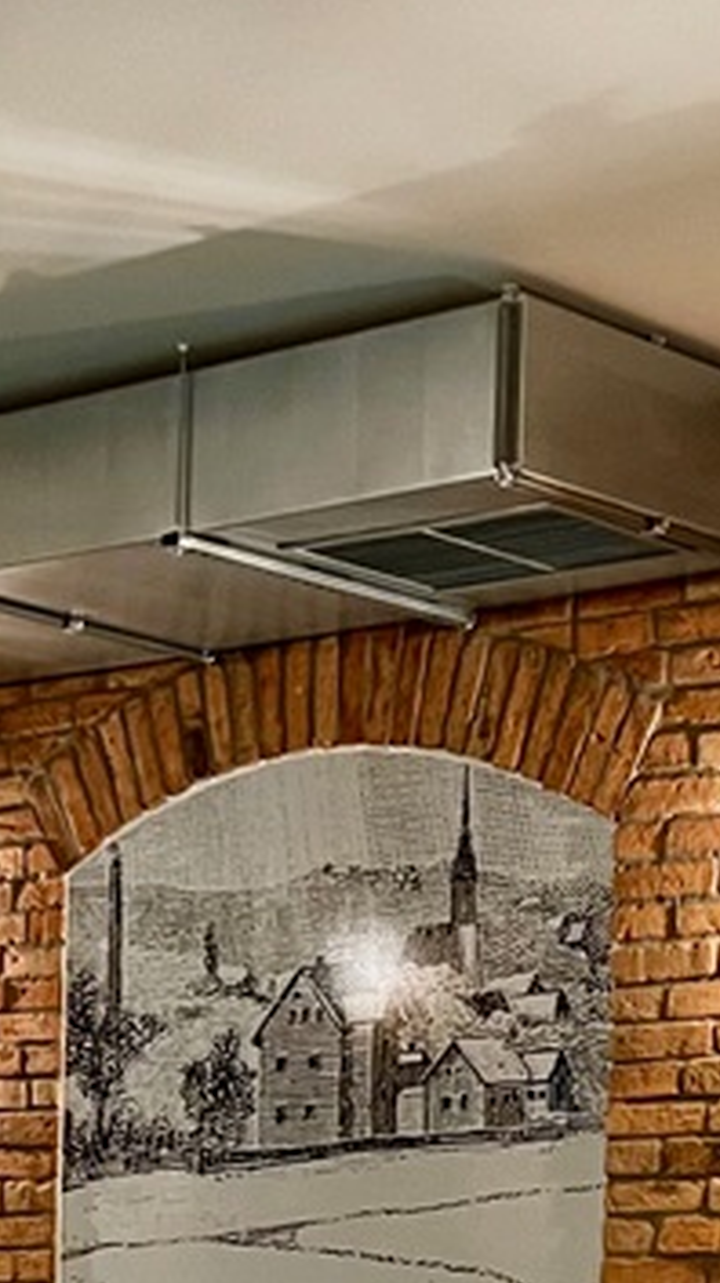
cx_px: 398
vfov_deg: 21.2
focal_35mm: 95
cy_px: 1448
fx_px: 3231
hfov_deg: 12.7
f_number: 1.5
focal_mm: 5.7
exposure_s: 1/50
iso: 500
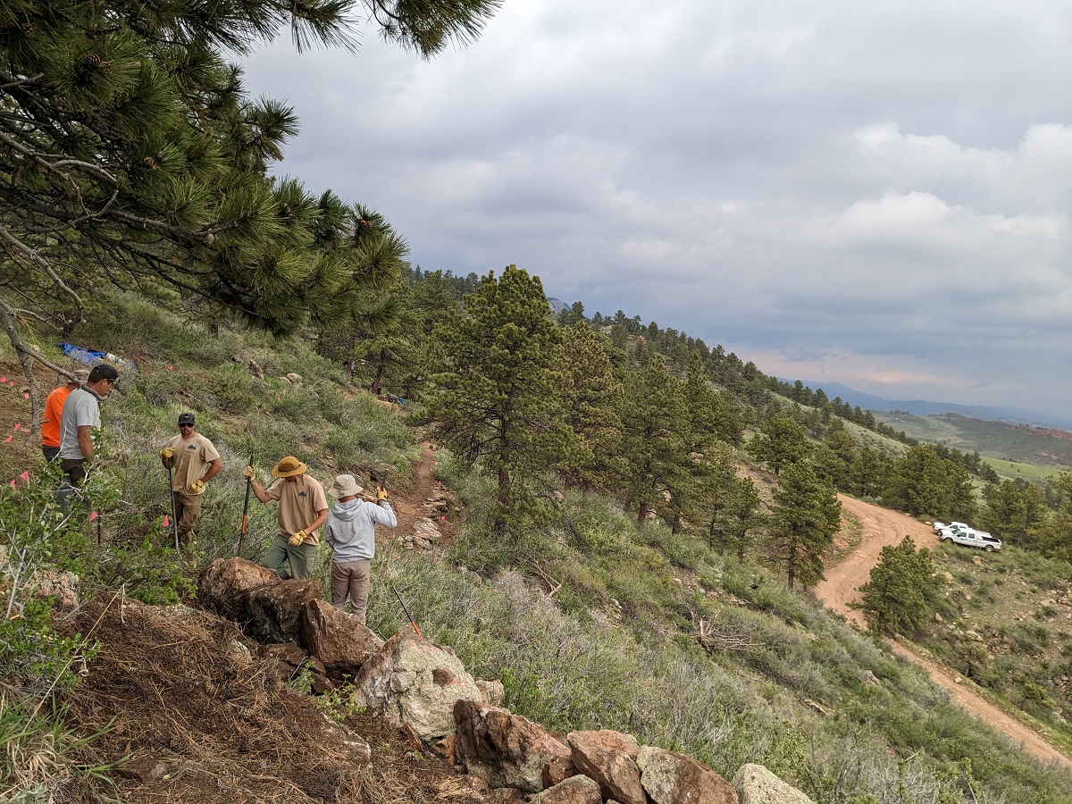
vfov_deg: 51.4
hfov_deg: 65.3
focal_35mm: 27
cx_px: 536
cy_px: 402
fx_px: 836
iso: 54
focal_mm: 4.38
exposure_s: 1/1462
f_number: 1.73
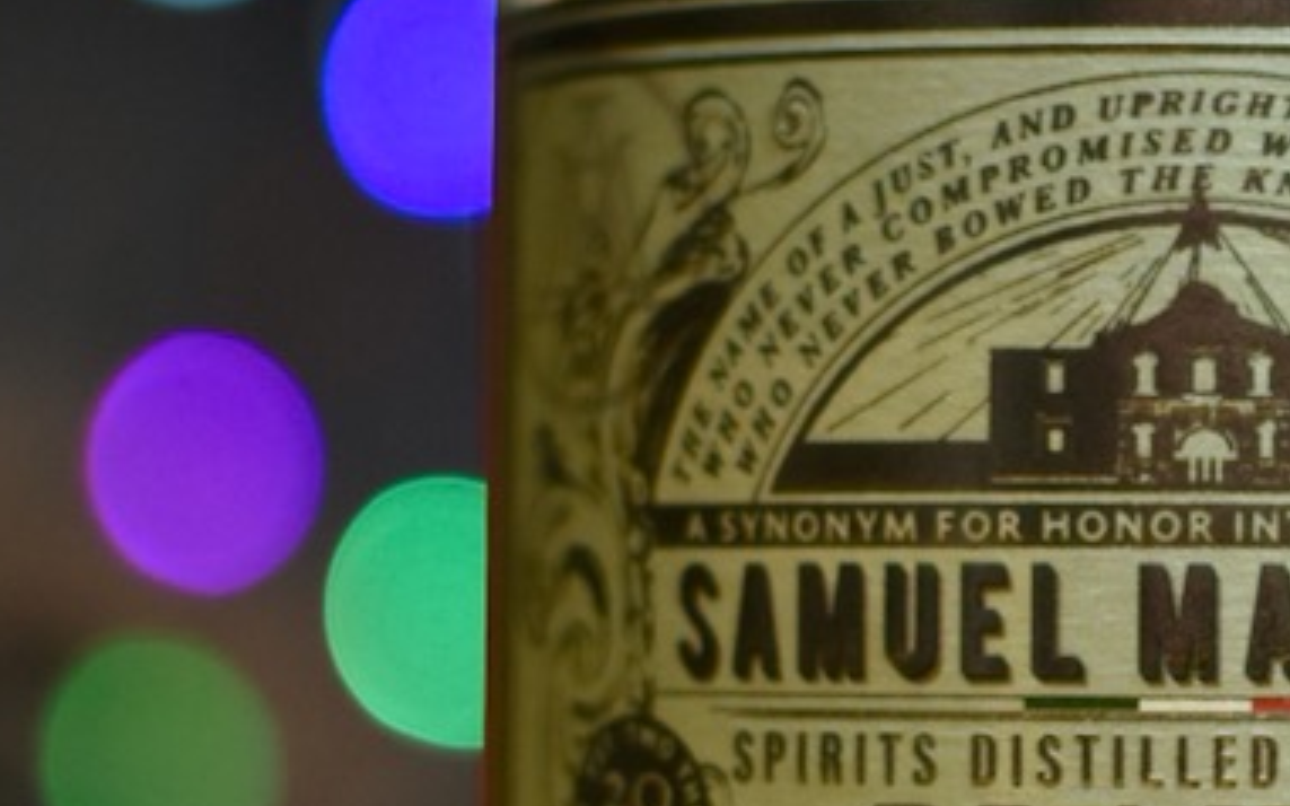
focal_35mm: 180
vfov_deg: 7.3
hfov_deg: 11.6
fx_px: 6317
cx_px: 1192
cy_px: 450
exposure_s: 1/200
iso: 800
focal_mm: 35
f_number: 1.8
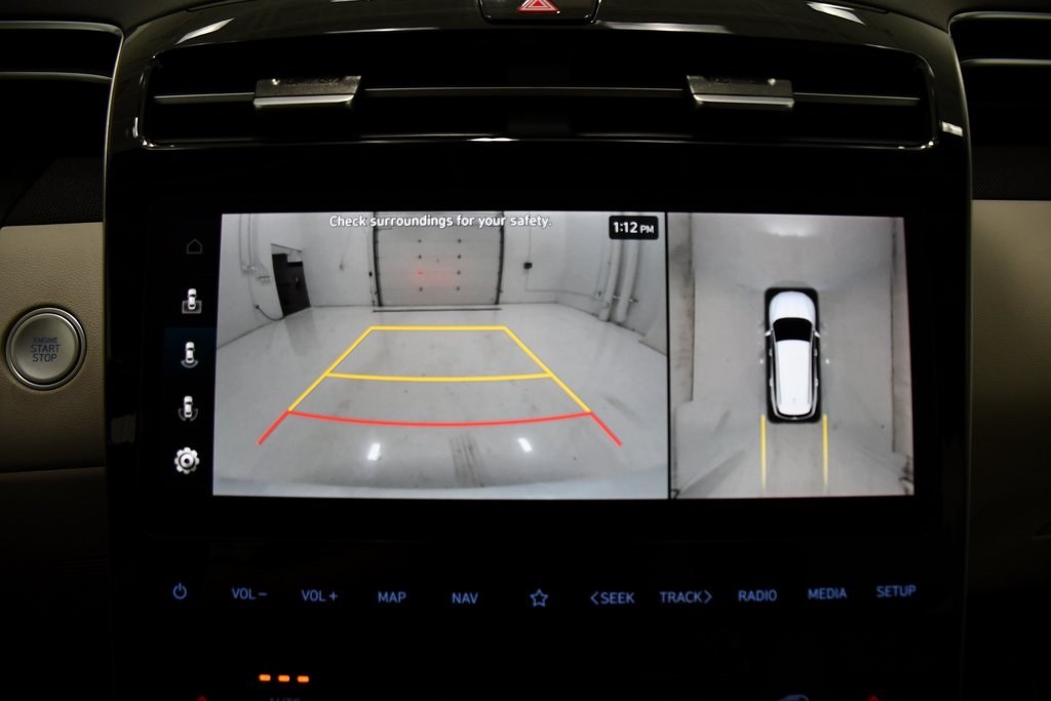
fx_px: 788
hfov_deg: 67.4
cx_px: 526
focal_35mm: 27
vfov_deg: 47.9
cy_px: 350
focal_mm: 18
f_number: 3.5
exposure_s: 1/160
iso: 800
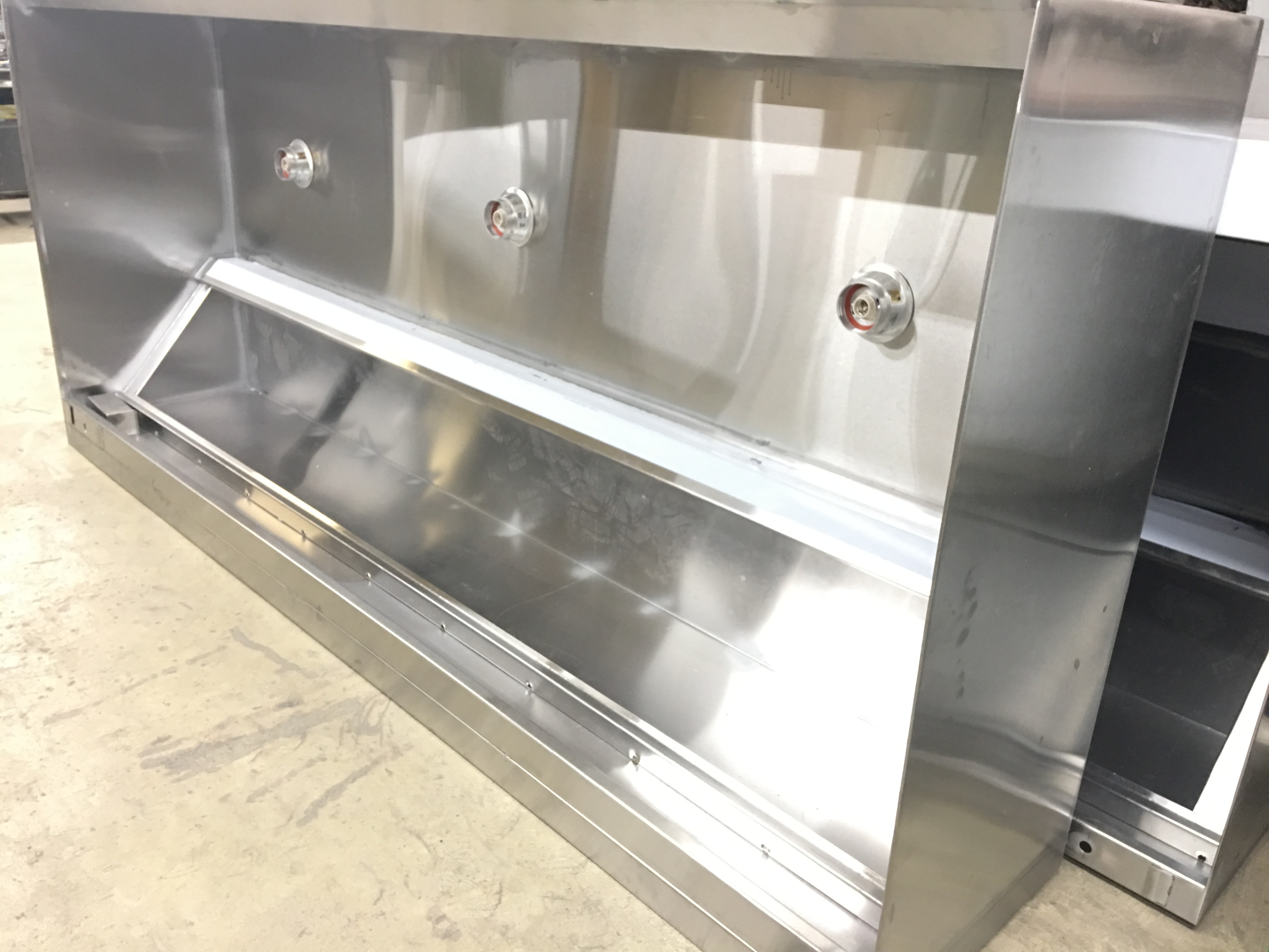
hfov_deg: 61.7
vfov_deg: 48.2
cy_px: 476
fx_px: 1063
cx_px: 634
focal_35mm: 29
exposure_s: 1/8
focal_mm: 4.15
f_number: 2.2
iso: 100
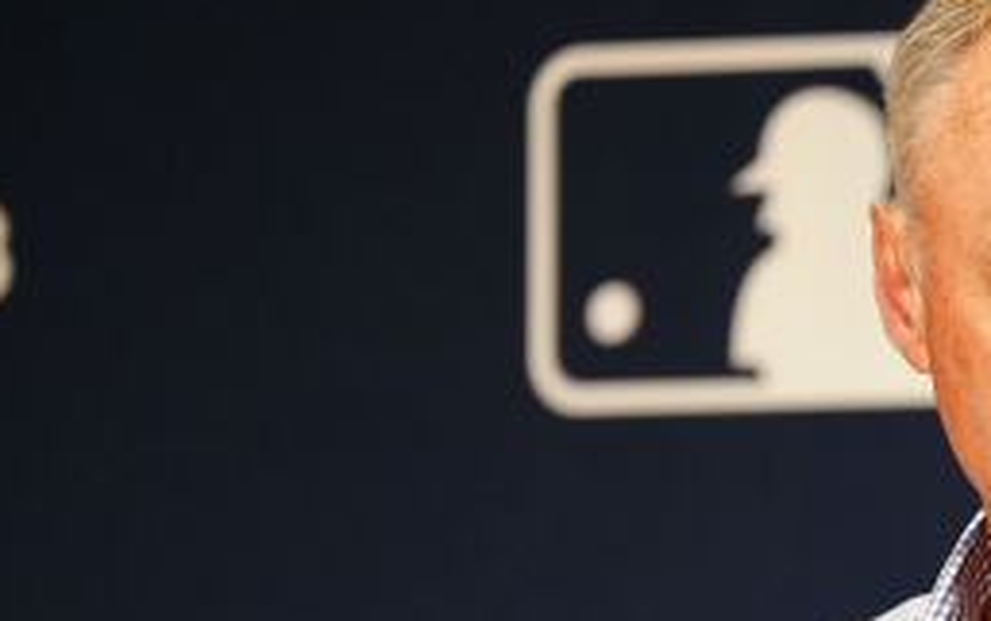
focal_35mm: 811
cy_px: 1028
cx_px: 1492
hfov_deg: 2.6
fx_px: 21918
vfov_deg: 1.6
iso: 1600
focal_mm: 200
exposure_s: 1/320
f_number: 2.8
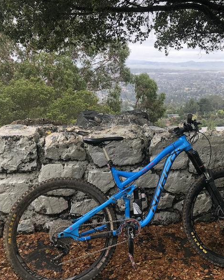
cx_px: 153
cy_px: 139
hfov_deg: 39.6
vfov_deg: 49.1
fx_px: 307
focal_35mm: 37
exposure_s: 1/120
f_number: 1.8
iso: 25
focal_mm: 4
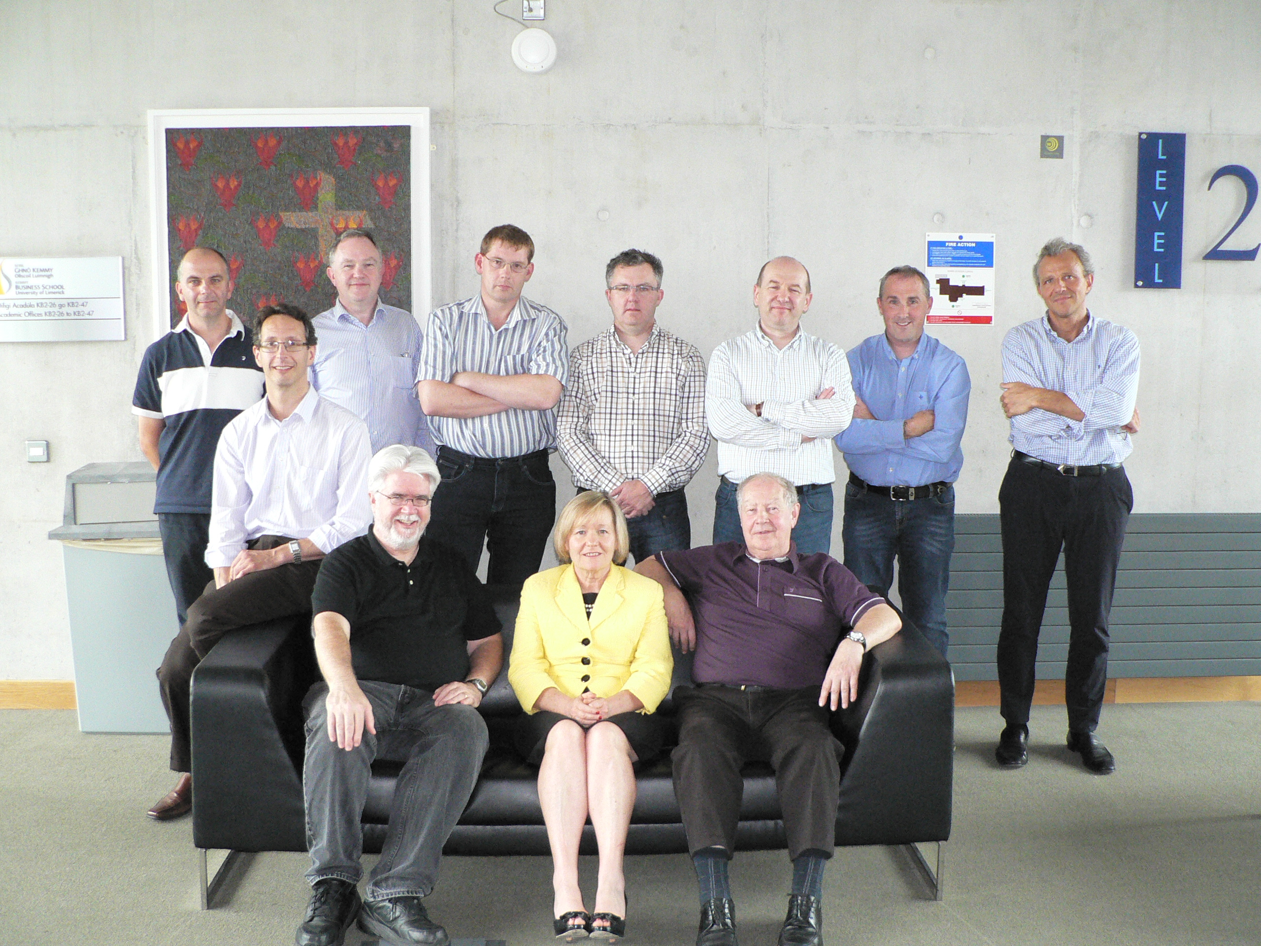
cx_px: 630
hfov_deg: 51.4
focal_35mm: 36
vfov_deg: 39.7
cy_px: 473
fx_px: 1311
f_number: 2.8
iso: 300
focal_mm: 6
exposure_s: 1/60
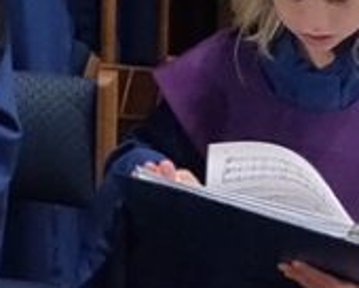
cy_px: -57
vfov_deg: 10.3
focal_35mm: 147
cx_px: -232
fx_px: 1562
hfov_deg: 12.3
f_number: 1.7
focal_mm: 4.25
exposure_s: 1/33
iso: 2000
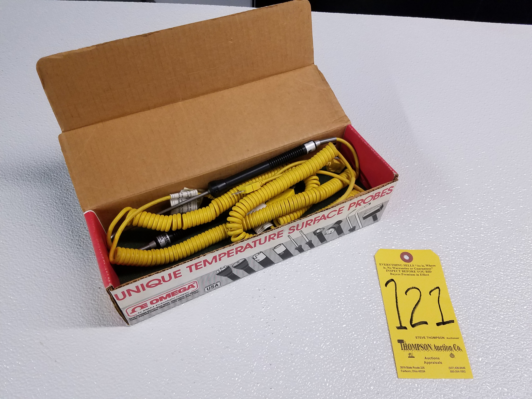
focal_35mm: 26
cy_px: 200
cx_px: 266
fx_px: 400
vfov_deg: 53.1
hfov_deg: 67.3
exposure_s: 1/60
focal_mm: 4.2
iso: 160
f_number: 1.7
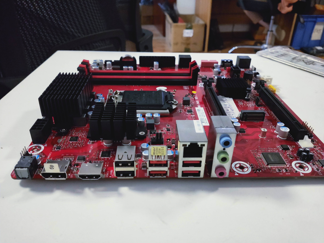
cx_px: 162
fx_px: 215
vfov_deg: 58.9
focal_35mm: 23
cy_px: 122
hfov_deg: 73.9
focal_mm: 3.99
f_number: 1.7
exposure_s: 1/25
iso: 519
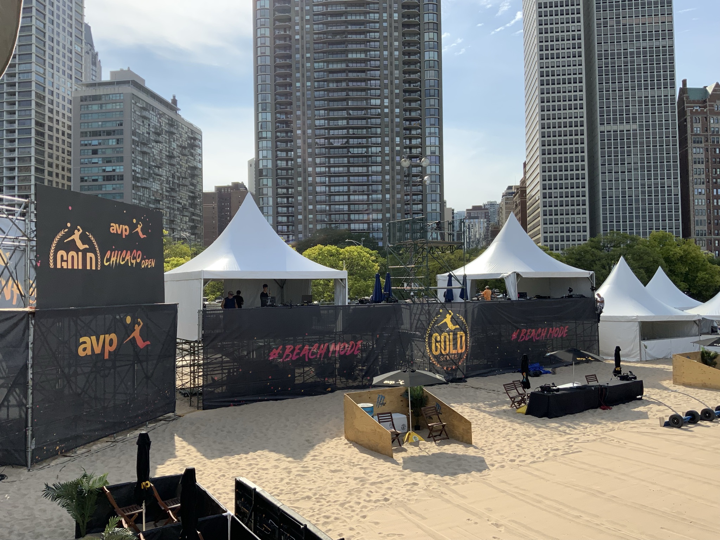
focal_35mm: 29
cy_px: 270
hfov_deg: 61.7
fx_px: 603
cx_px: 360
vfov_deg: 48.2
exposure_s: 1/1848
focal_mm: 3
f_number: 1.8
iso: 16
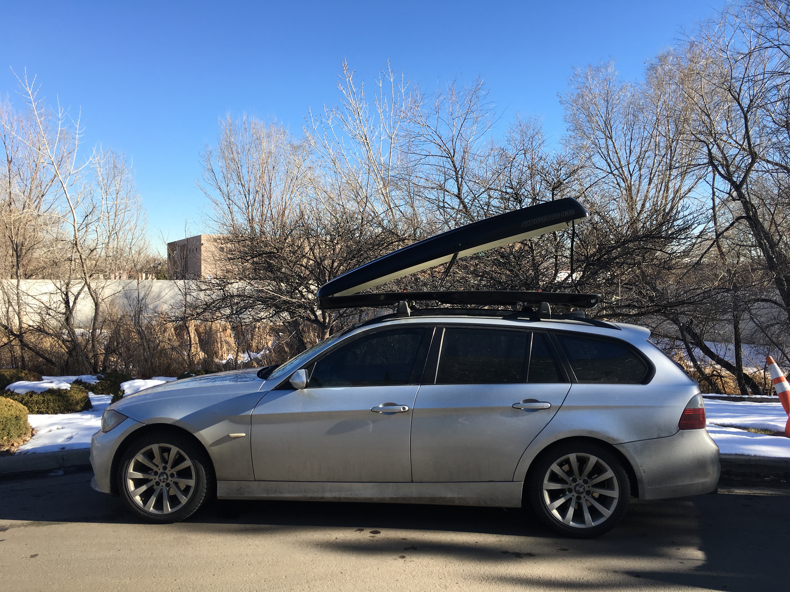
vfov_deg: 48.2
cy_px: 296
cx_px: 395
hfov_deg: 61.7
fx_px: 662
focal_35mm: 29
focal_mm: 4.15
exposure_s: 1/699
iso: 25
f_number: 2.2
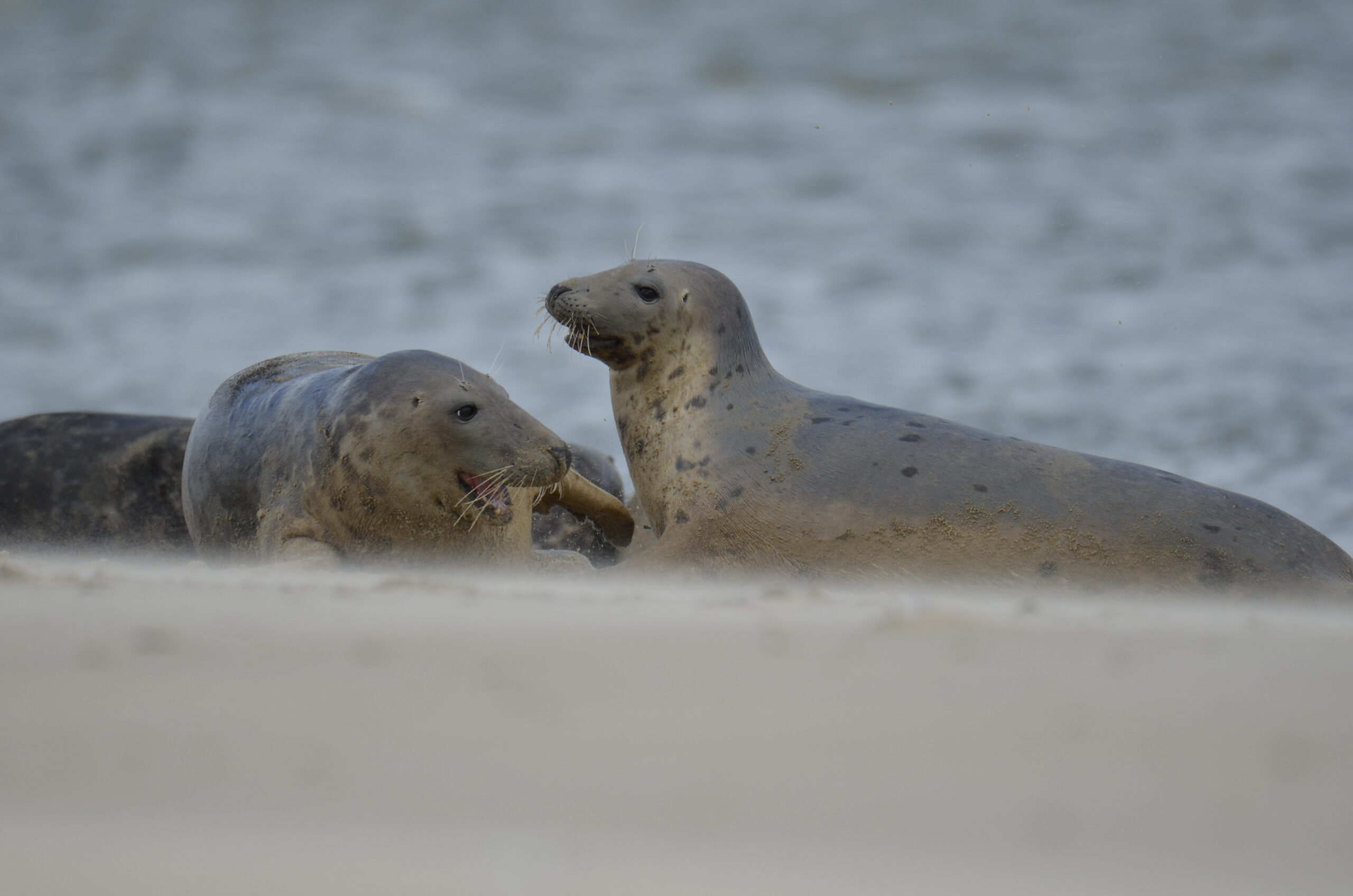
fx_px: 33757
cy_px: 448
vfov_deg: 1.5
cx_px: 676
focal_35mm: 900
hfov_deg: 2.3
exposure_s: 1/1250
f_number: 6.3
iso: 400
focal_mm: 600
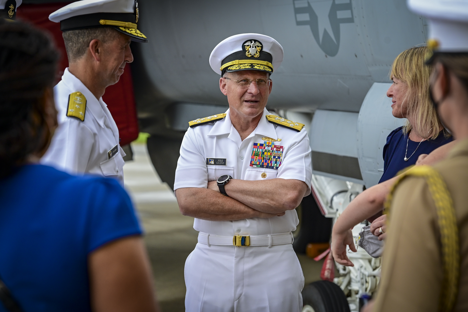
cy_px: 156
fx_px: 1624
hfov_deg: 16.4
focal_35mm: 125
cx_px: 234
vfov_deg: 11.0
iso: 1000
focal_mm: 125
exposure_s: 1/500
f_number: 5.6
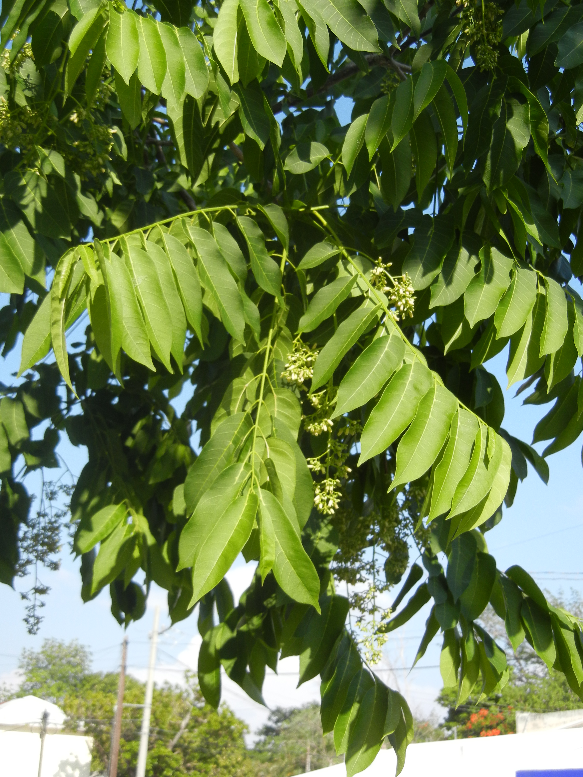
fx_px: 1168
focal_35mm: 52
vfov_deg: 36.8
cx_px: 292
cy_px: 388
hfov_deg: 28.0
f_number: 3.9
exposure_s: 1/640
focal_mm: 9.3
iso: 160
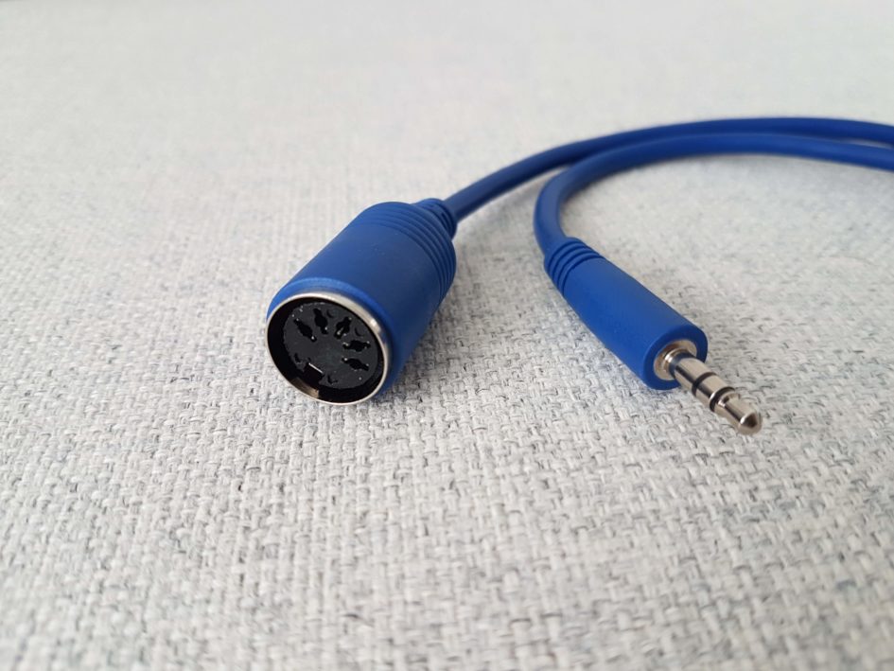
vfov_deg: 53.1
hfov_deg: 67.3
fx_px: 672
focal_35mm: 26
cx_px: 447
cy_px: 336
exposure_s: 1/15
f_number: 1.7
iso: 50
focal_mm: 4.2
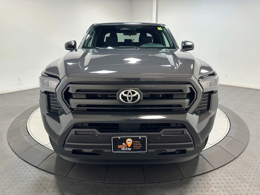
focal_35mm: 24
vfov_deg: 56.8
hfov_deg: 71.6
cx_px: 130
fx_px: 180
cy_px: 98
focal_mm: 6.86
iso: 400
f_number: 1.78
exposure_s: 1/60
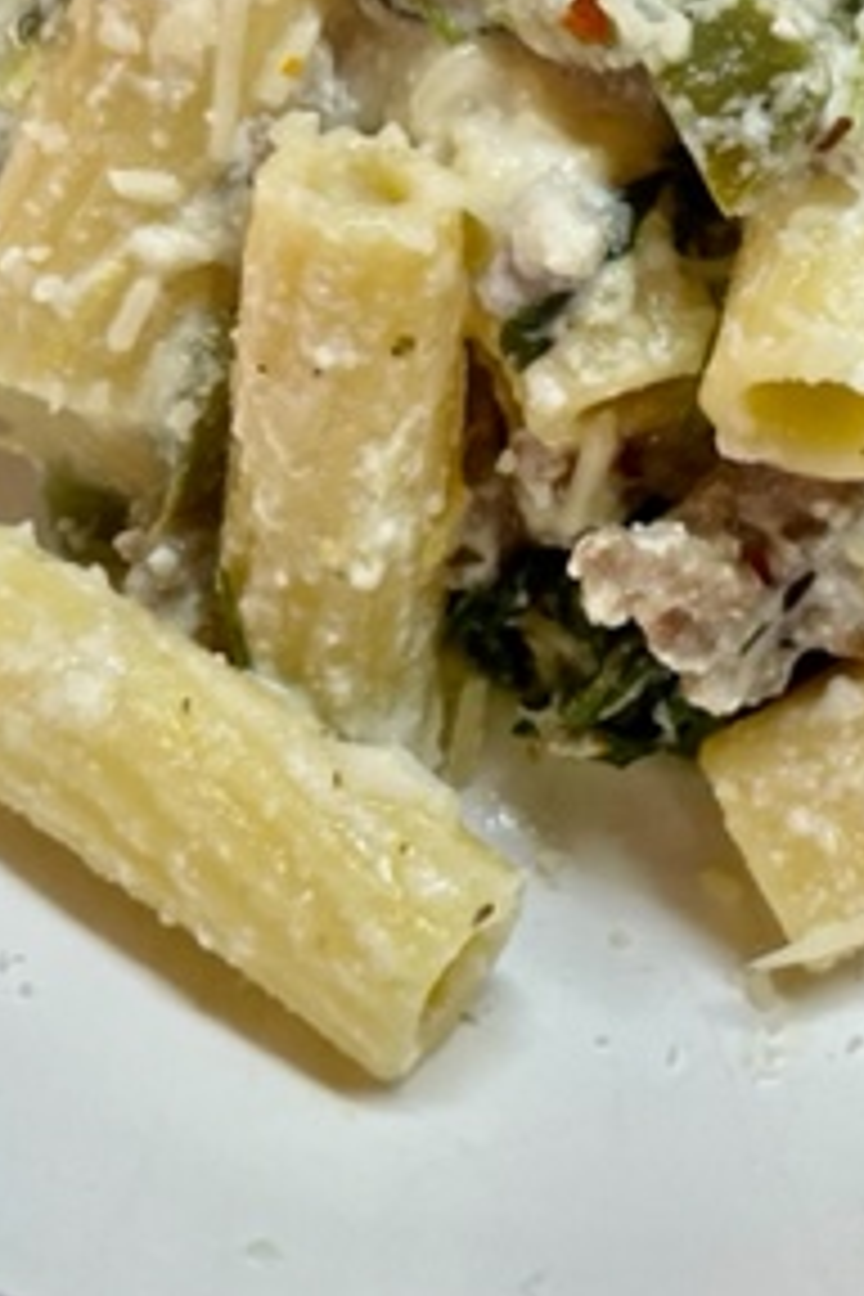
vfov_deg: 31.3
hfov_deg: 21.7
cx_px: 896
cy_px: 45
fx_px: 2160
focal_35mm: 60
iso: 125
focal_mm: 4.2
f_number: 1.6
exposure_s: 1/120
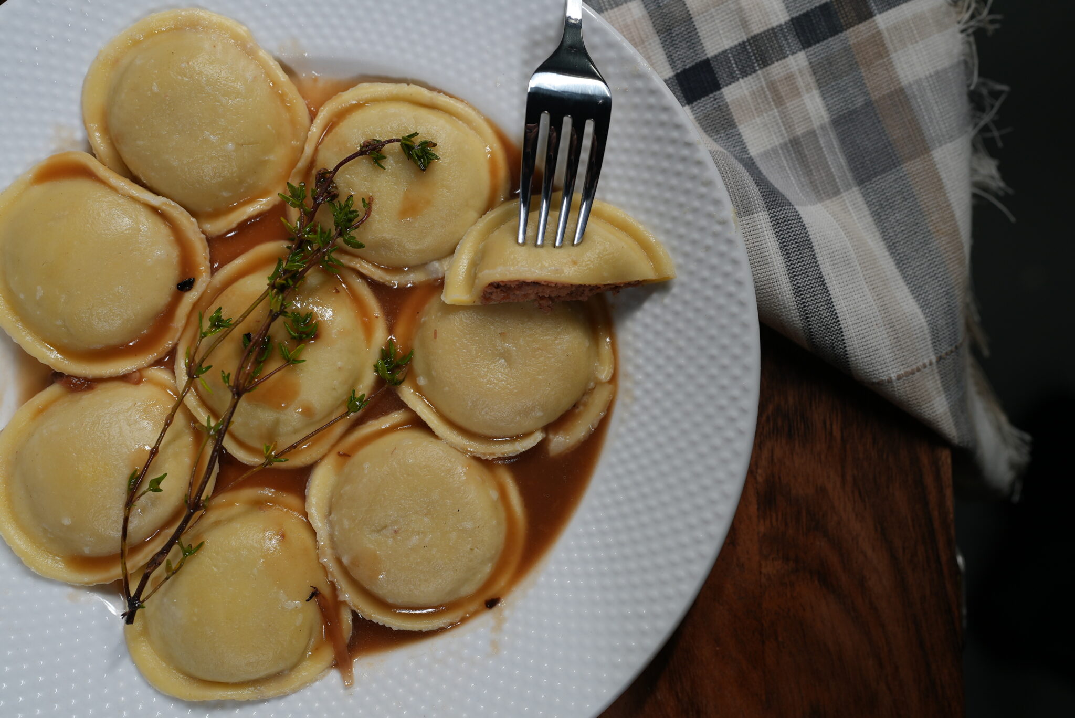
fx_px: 1046
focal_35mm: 35
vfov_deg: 37.9
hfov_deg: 54.4
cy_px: 359
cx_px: 538
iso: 160
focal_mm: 35
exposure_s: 1/160
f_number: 3.5
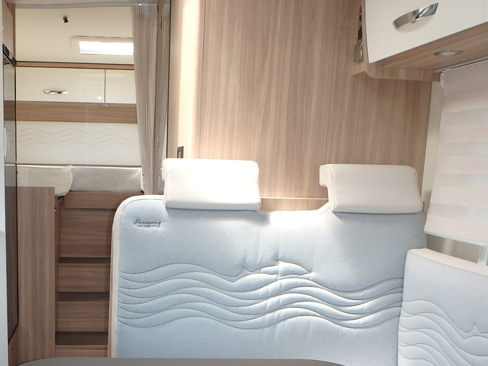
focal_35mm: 38
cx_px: 132
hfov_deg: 47.4
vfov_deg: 37.0
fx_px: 536
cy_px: 266
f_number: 3.5
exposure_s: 1/60
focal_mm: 3.7
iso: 160
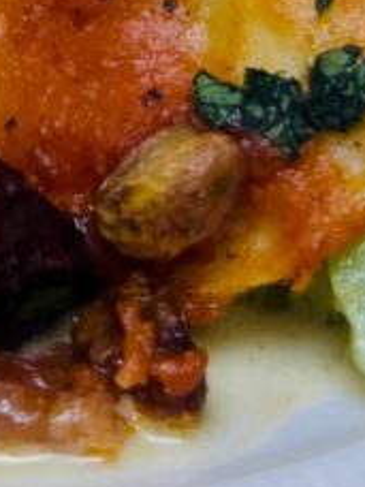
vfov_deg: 12.5
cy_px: -525
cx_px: -60
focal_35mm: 137
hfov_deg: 10.7
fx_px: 1926
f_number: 1.5
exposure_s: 1/249
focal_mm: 5.7
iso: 40
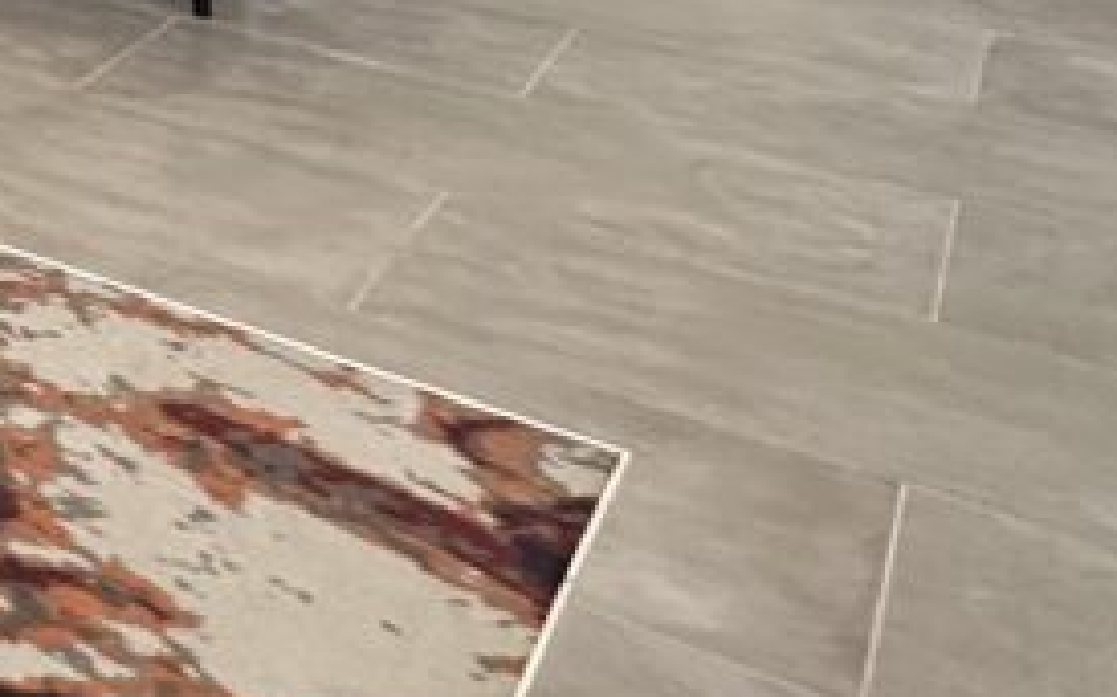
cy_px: -485
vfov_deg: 17.1
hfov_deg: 21.0
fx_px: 1978
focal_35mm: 65
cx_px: -909
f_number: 2.2
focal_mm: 2.22
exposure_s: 1/60
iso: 200
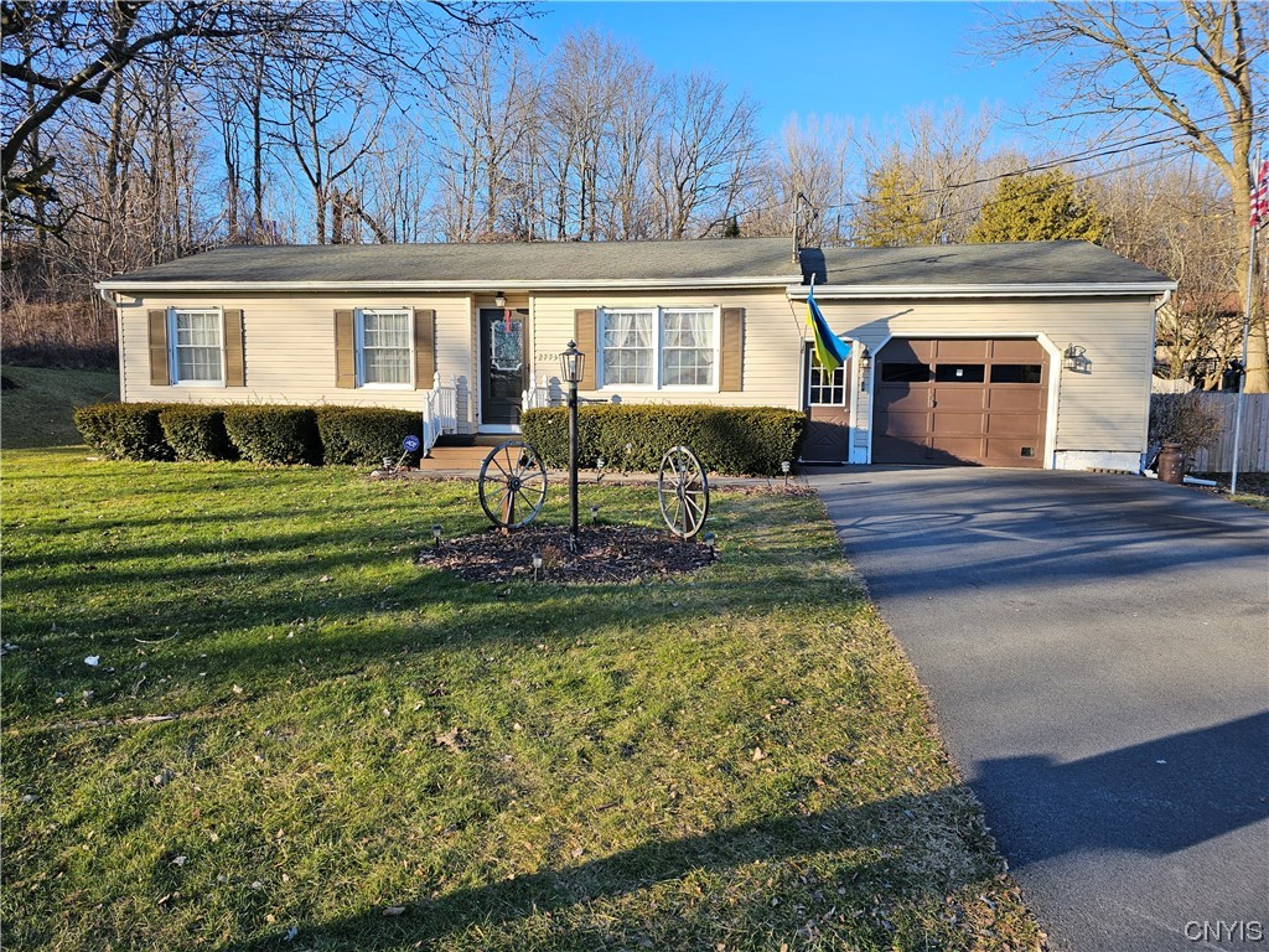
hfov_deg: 73.9
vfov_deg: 58.9
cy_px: 476
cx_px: 634
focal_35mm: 23
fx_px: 843
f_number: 1.7
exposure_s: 1/273
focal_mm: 6.3
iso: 10
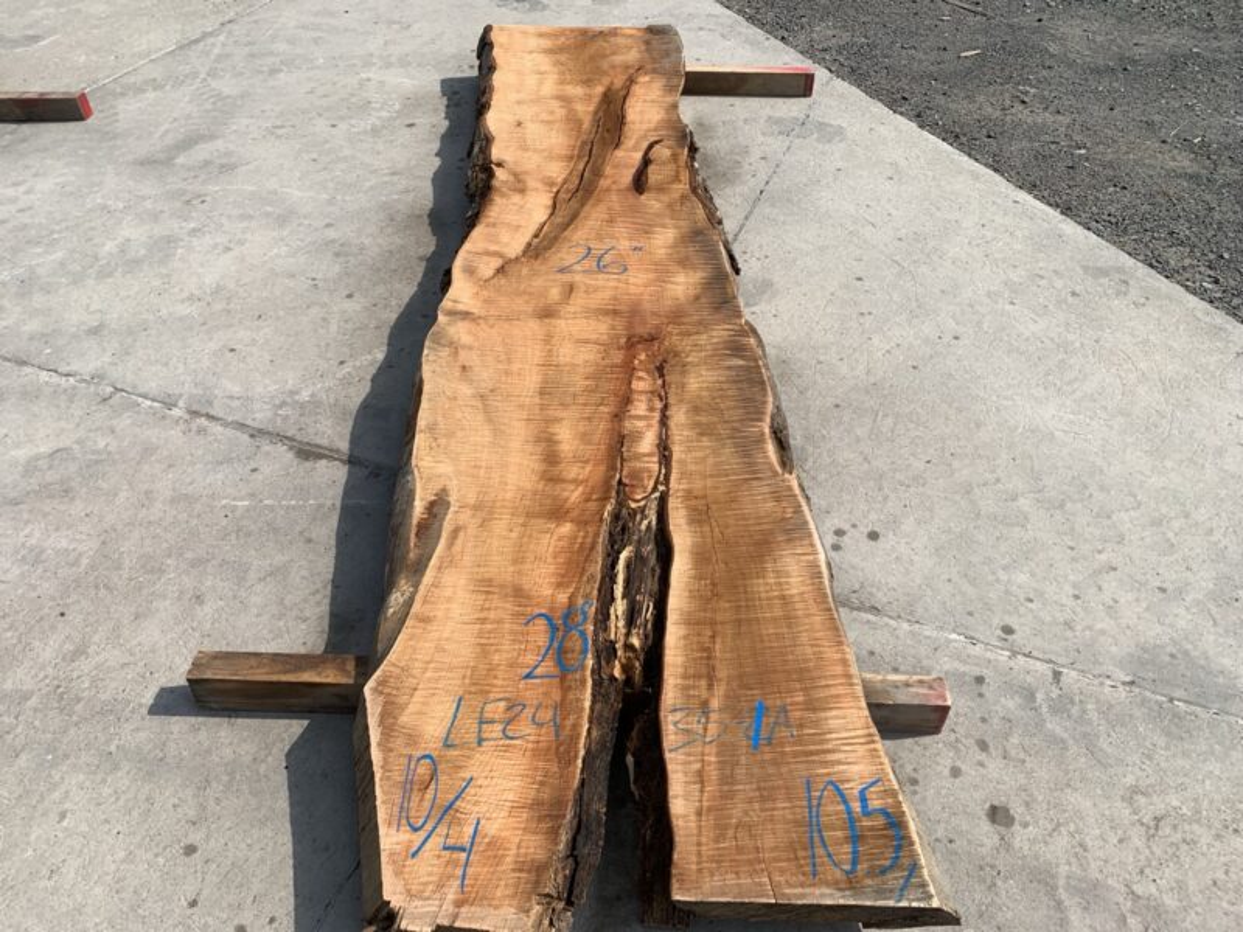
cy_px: 466
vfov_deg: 53.1
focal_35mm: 26
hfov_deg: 67.3
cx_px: 622
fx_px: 934
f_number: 1.8
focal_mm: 4.25
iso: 25
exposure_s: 1/3086
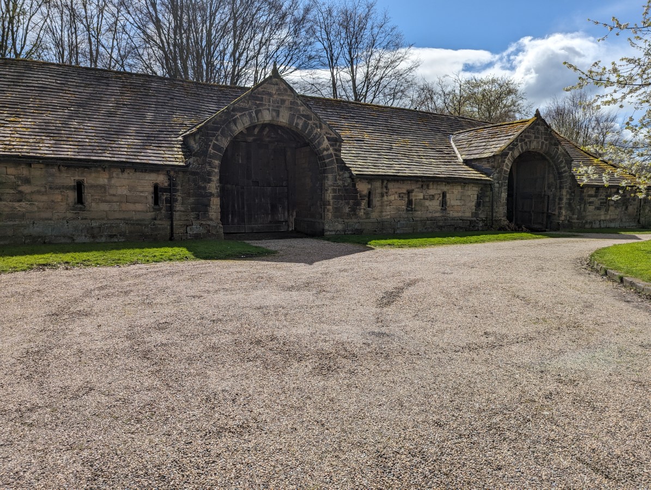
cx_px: 326
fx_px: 452
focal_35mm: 24
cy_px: 245
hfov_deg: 71.5
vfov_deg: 56.9
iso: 47
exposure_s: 1/4184
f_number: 1.85
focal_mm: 6.81
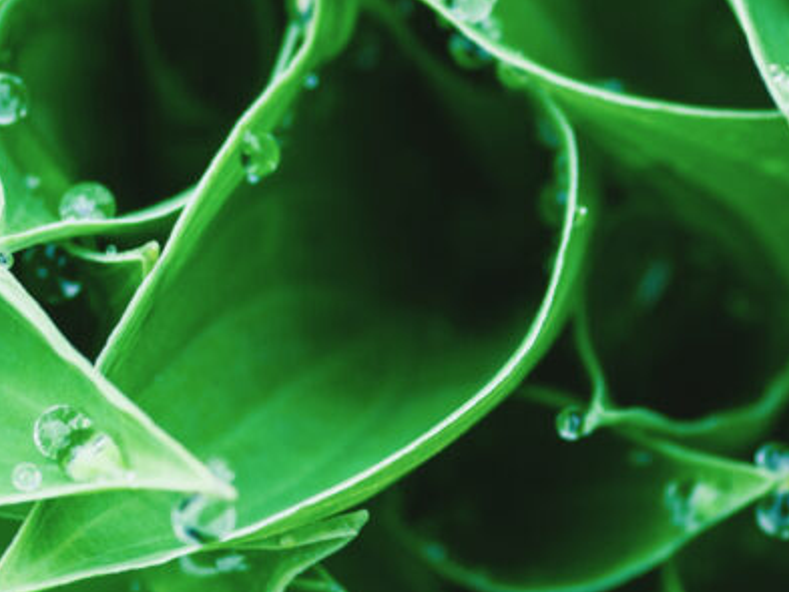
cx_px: -215
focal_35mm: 462
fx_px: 10544
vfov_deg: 3.2
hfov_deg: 4.3
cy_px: 221
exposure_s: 1/15
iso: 100
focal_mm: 105
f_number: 5.6
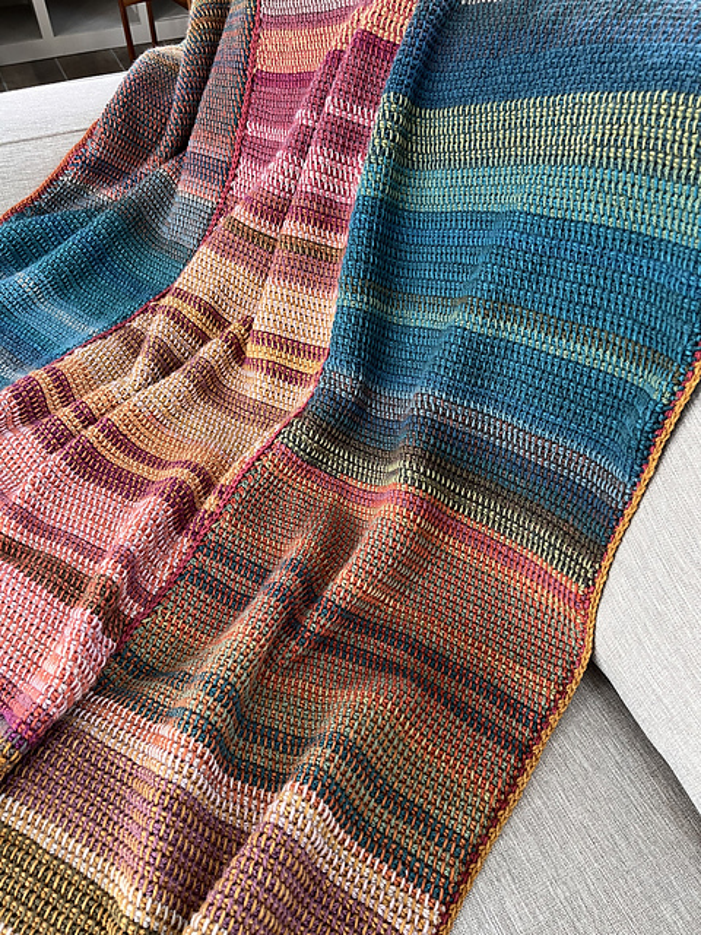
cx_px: 350
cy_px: 468
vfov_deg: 67.3
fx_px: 702
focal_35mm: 26
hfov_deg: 53.1
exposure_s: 1/66
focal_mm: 5.7
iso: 125
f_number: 1.5
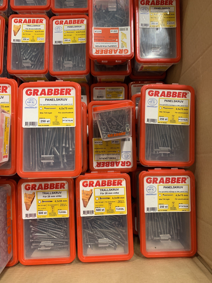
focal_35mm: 26
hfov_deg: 53.1
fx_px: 212
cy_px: 142
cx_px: 106
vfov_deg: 67.3
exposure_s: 1/60
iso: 250
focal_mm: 4.25
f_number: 1.8
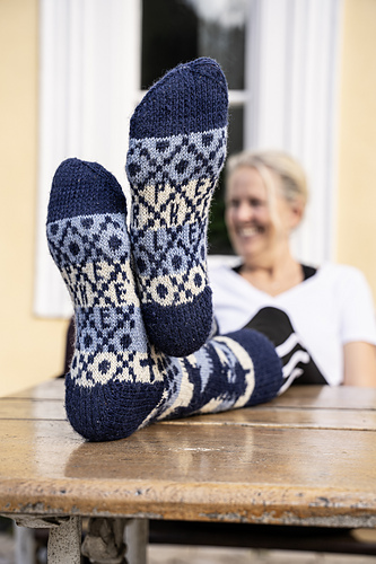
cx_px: 188
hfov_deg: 28.5
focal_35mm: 47
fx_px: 740
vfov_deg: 41.8
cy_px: 282
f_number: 4.5
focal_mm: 47.2
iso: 100
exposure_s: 1/320
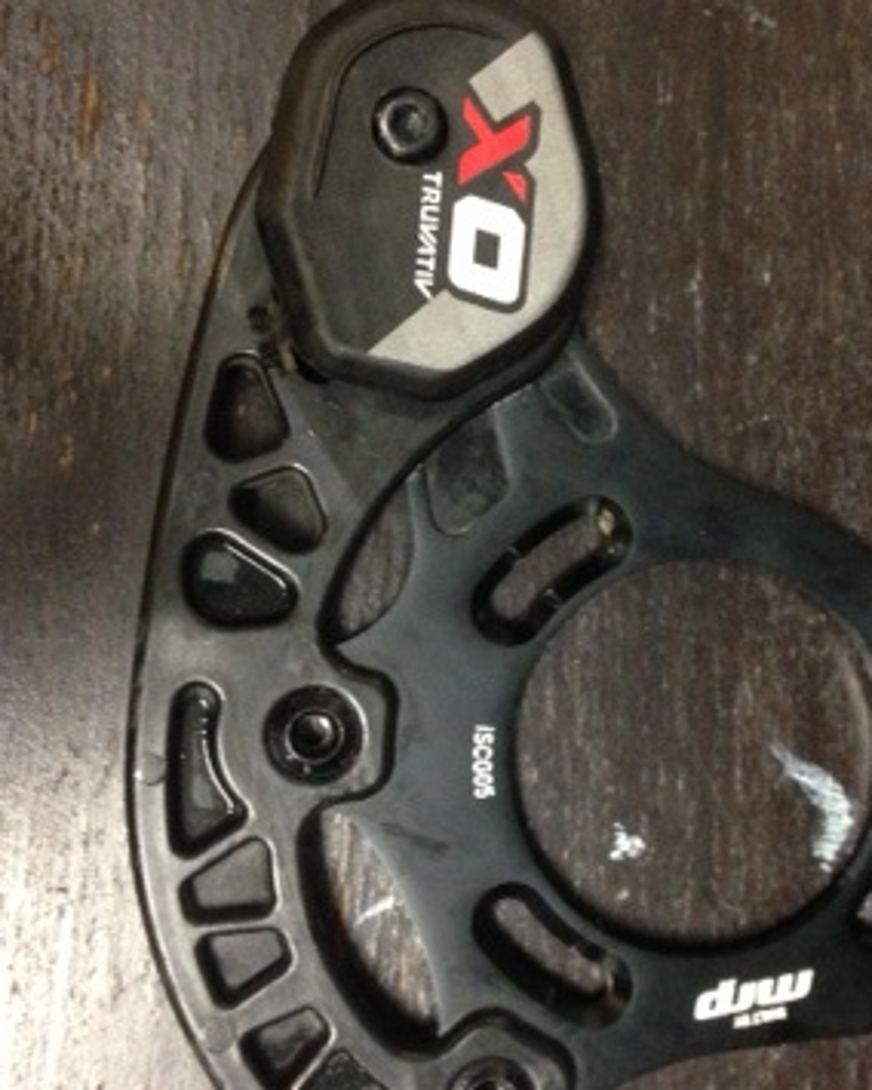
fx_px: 1871
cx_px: 691
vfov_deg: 32.5
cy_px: 599
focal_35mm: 58
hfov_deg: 25.8
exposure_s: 1/15
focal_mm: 4.12
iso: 500
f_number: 2.4
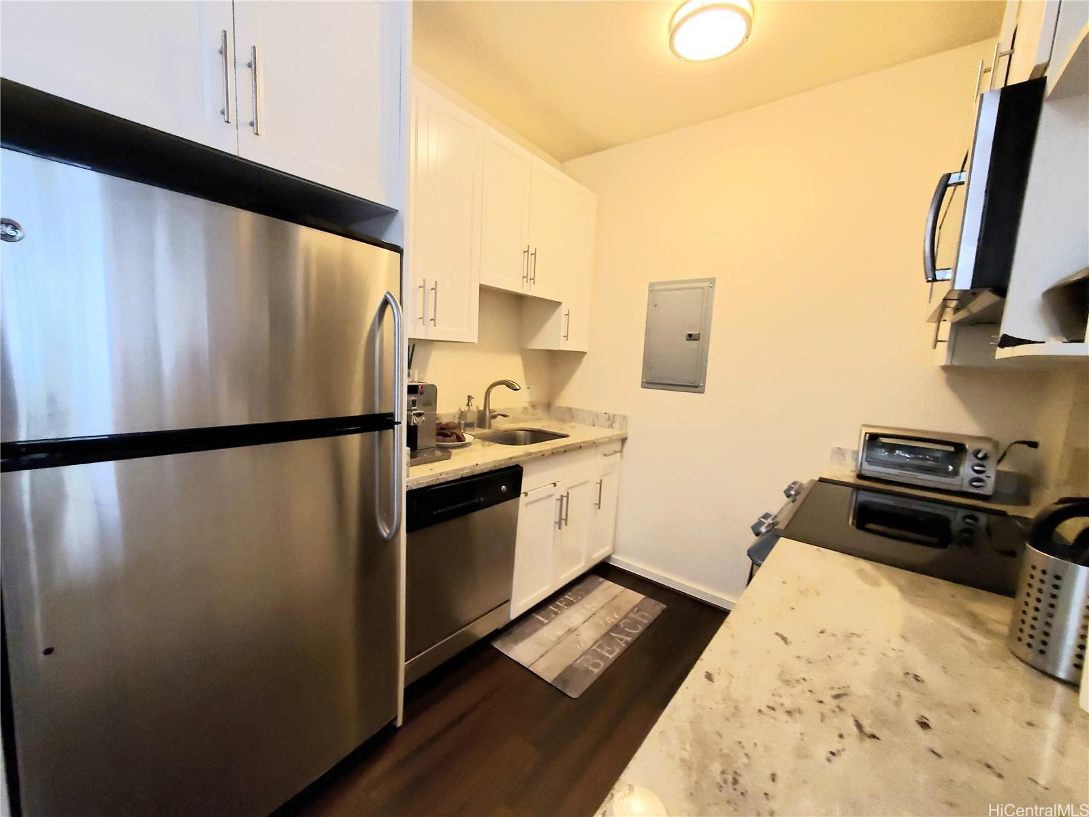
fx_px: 409
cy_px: 408
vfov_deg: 89.9
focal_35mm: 13
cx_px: 544
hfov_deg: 106.2
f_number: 2.2
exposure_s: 1/29.1
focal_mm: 1.8
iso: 500
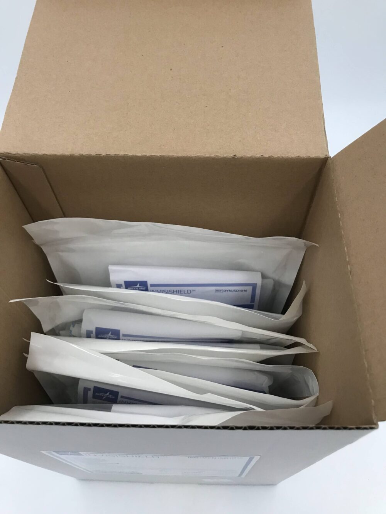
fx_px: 416
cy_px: 257
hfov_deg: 49.8
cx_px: 193
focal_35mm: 28
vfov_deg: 63.4
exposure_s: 1/30
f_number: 1.8
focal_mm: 3.99
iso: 32
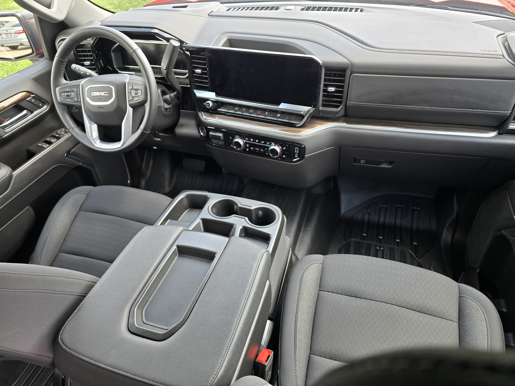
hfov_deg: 73.9
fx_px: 342
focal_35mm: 23
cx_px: 258
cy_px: 193
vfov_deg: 58.9
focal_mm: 6.3
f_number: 1.7
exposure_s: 1/180
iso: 80
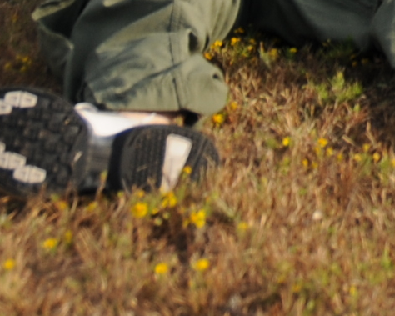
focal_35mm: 210
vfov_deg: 6.8
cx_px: 741
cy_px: -566
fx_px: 2454
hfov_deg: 8.8
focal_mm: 22
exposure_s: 1/1250
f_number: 3.8
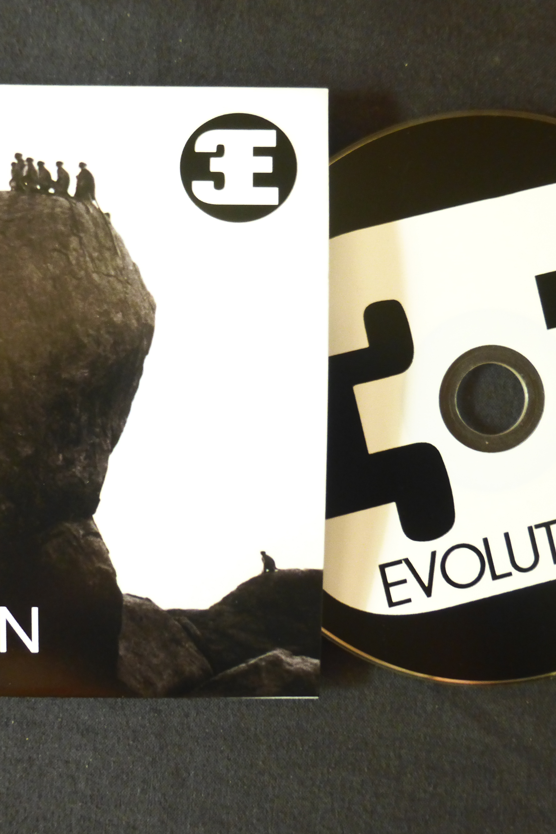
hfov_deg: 38.6
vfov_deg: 55.8
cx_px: 209
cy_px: 424
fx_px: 788
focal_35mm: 34
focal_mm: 4.3
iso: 400
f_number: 3.3
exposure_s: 1/6
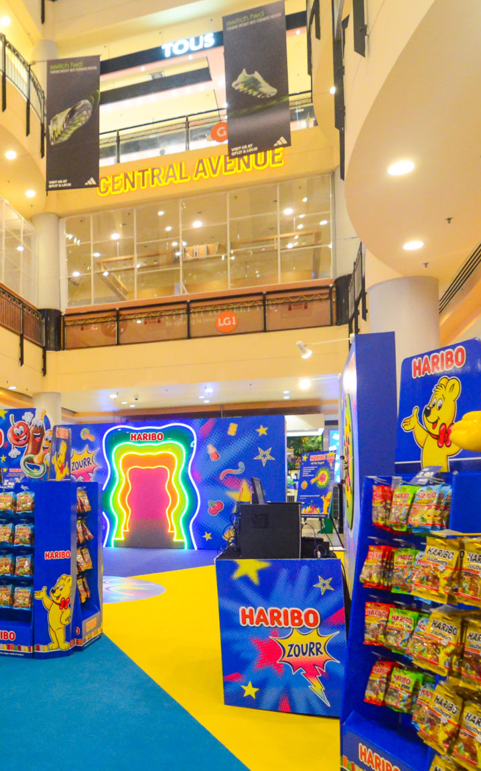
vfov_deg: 62.7
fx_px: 627
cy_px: 449
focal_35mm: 30
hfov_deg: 37.5
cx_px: 1
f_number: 3.5
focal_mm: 11
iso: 1600
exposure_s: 1/125
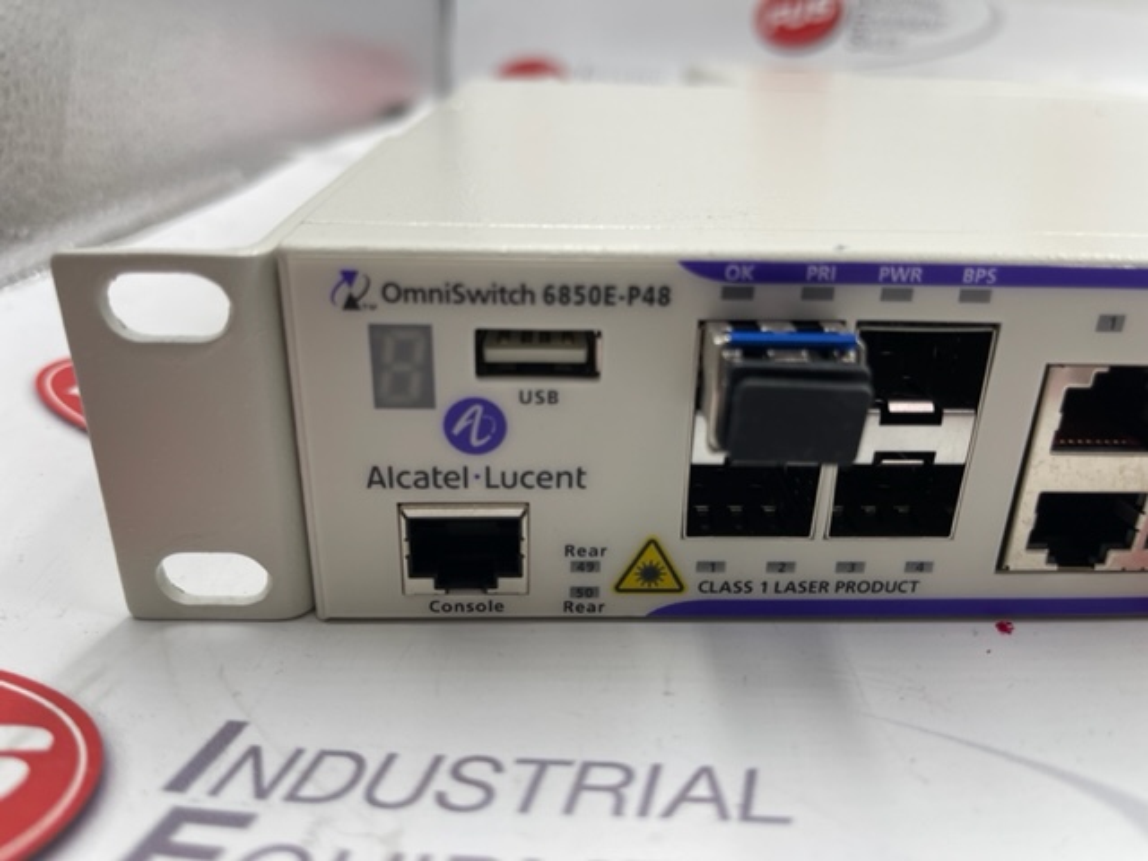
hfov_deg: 67.3
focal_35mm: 26
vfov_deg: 53.1
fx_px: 862
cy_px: 430
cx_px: 574
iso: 32
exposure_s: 1/211
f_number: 1.6
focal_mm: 5.1
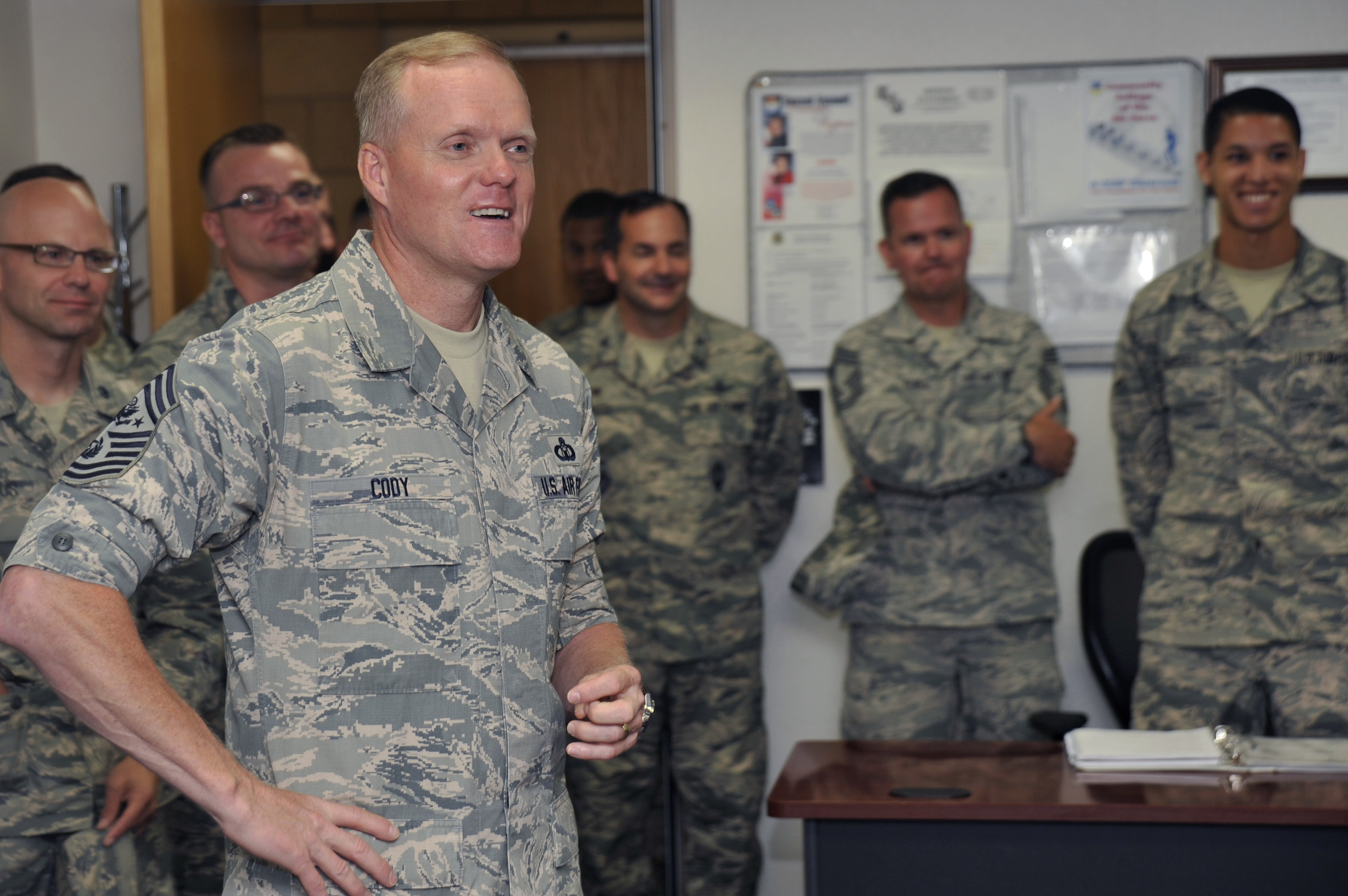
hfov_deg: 23.9
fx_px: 3181
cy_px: 448
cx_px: 674
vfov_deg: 16.1
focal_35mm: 85
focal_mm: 85
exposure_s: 1/60
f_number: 5
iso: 400
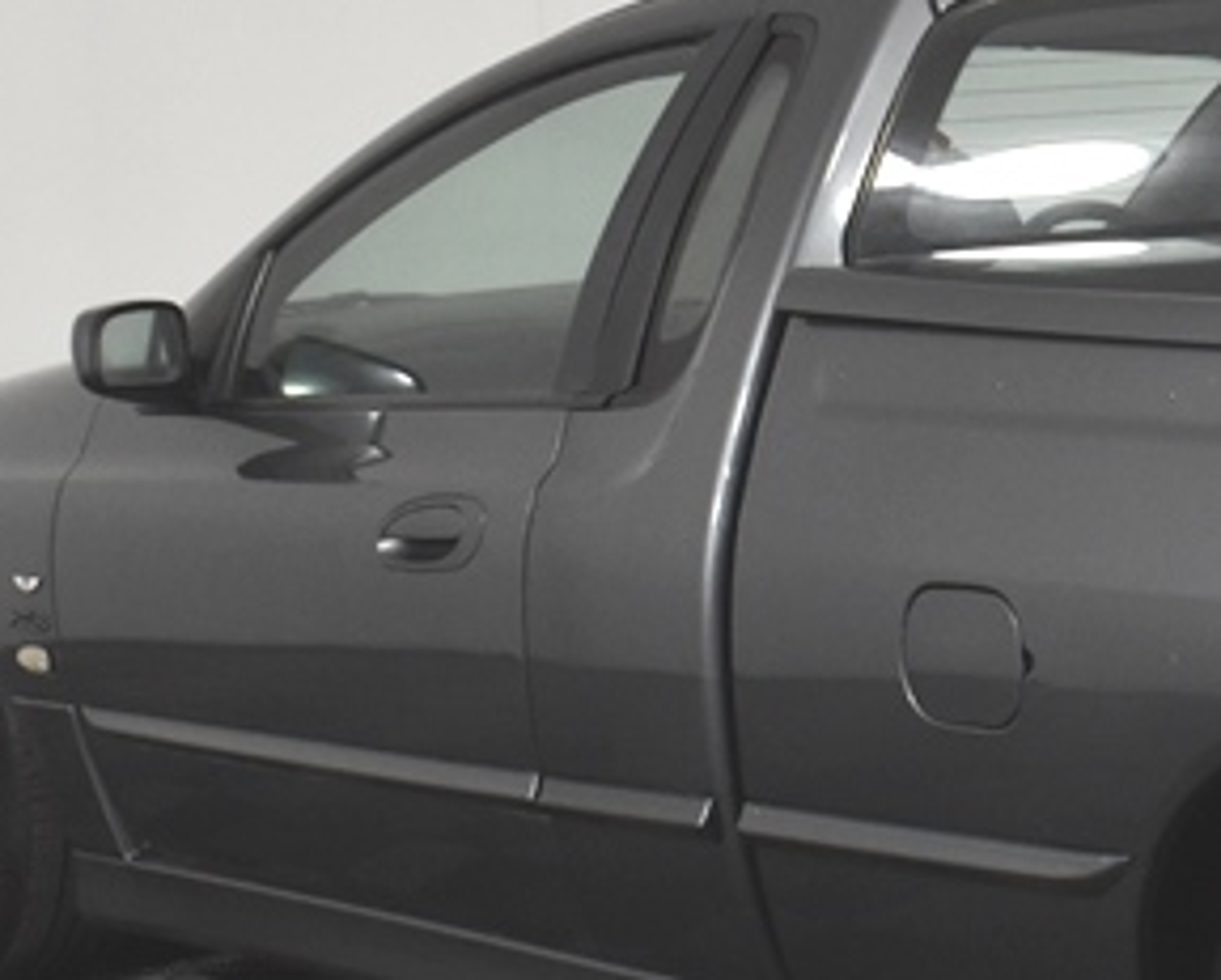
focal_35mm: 120
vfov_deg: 12.9
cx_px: 1598
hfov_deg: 15.2
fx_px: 4341
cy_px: 469
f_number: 9
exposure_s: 1/320
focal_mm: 24
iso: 1600
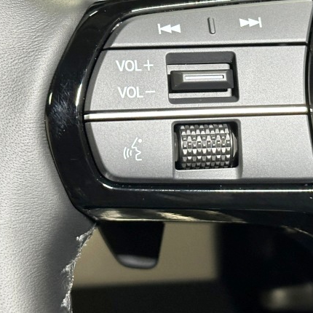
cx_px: 199
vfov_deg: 17.2
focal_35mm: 101
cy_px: 89
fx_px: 1033
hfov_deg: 17.2
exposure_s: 1/40
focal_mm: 6.86
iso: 400
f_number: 1.78
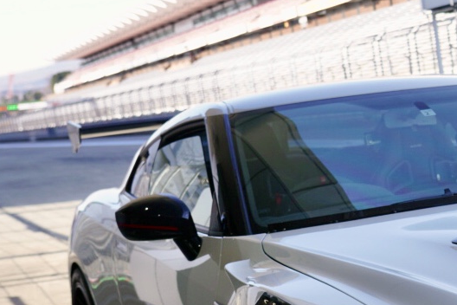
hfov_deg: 24.8
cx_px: 504
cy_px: 335
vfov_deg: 17.4
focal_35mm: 76
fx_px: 965
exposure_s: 1/400
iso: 200
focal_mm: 29
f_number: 4
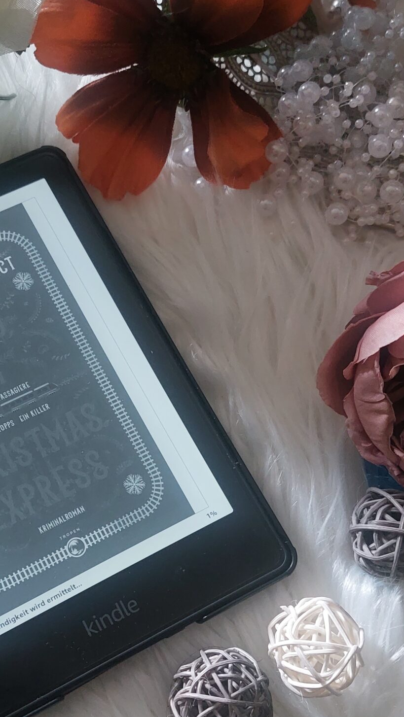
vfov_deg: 44.5
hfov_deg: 25.6
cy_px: 409
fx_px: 876
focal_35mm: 46
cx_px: 95
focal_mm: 5.23
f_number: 1.8
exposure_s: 1/60
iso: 500
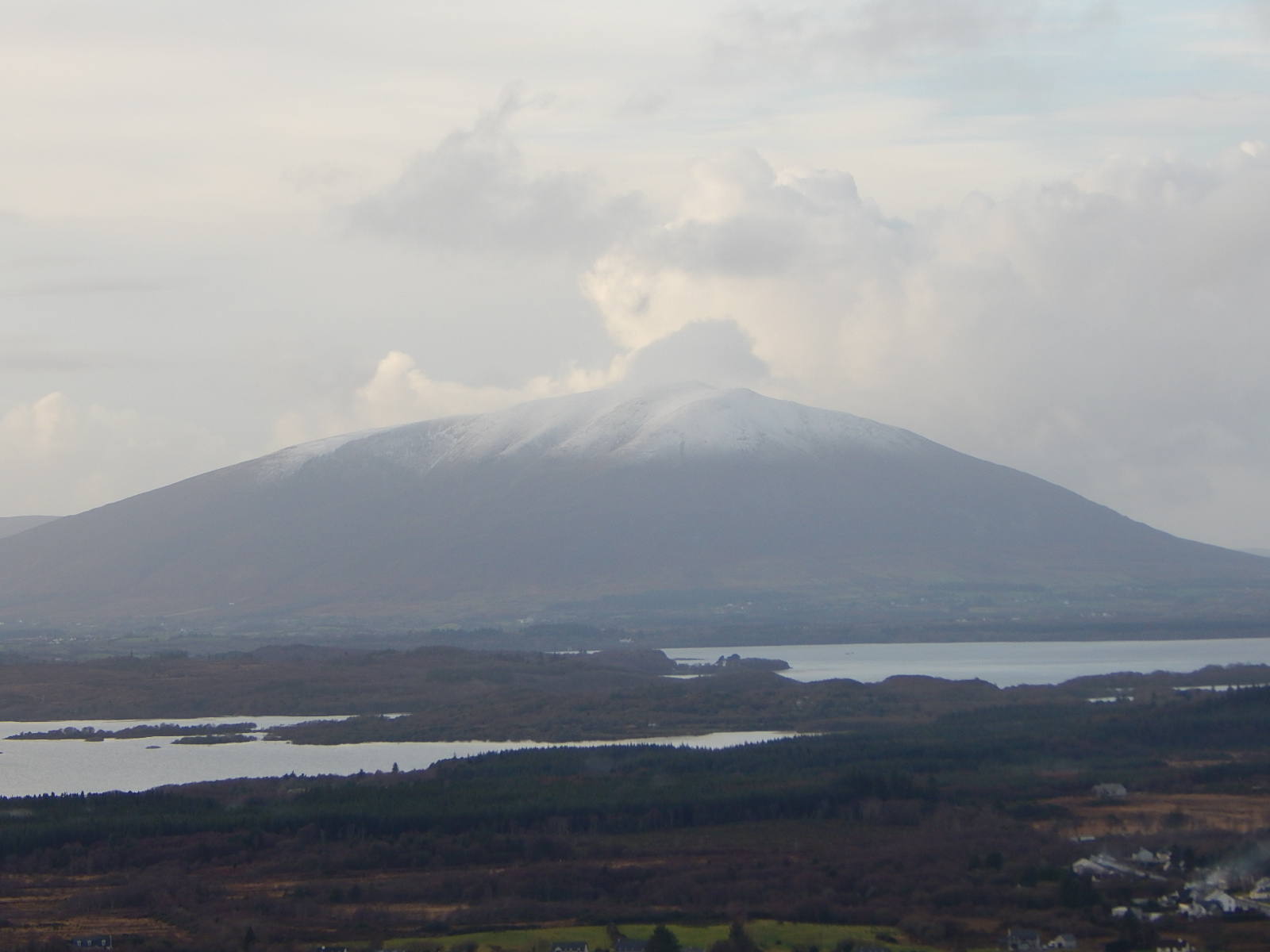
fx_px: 5870
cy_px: 476
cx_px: 635
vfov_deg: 9.3
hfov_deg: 12.3
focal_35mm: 160
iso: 125
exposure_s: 1/200
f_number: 5.1
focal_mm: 28.7
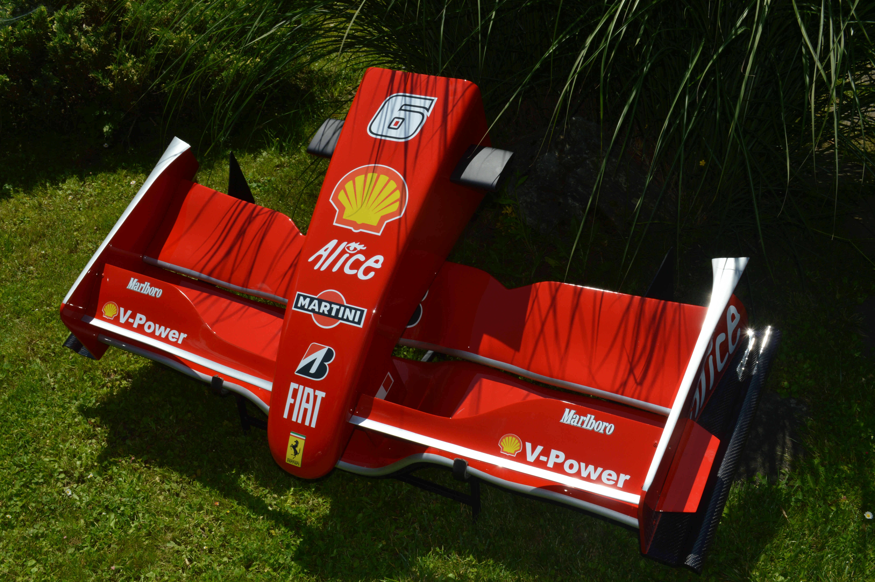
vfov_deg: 36.8
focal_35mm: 36
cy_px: 291
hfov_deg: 53.2
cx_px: 438
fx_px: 874
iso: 100
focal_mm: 24
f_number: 14
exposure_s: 1/200
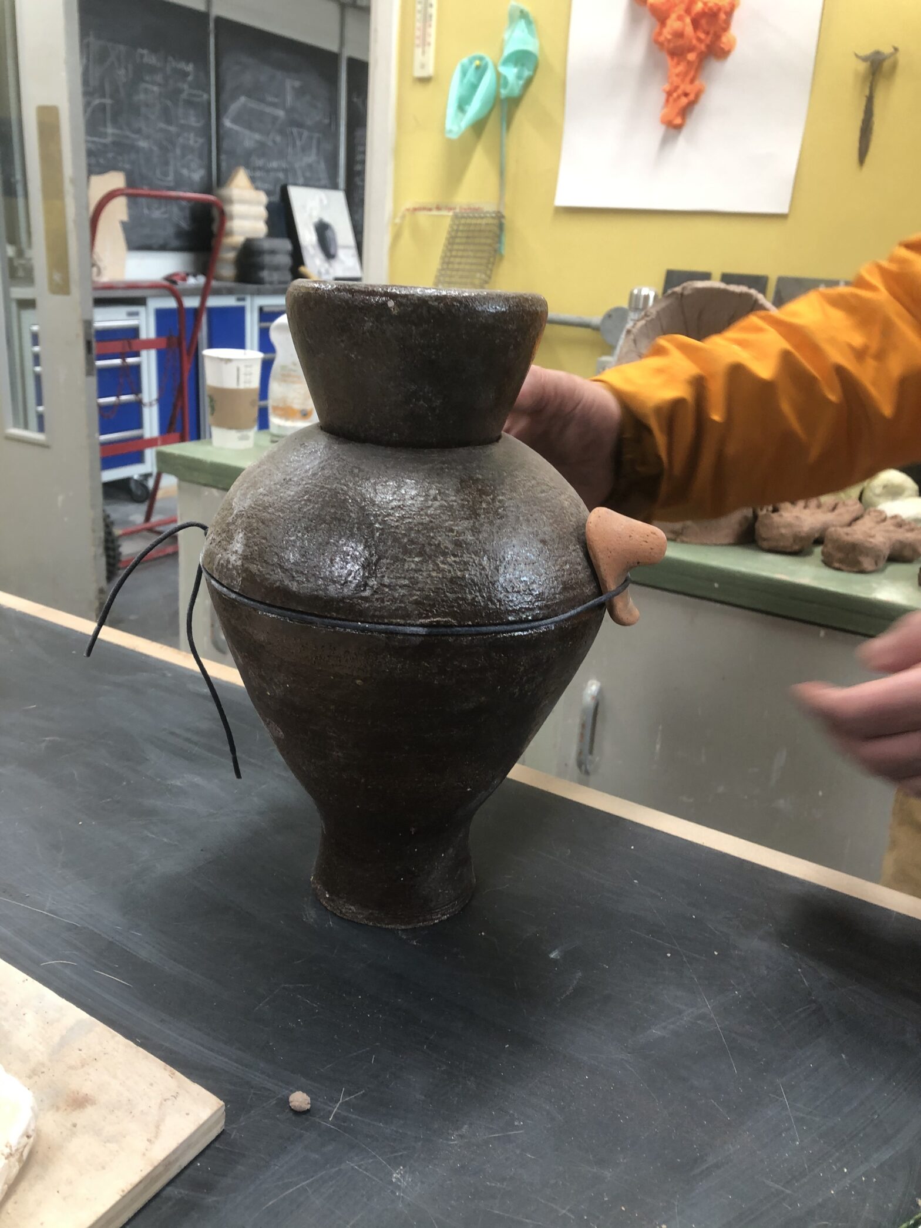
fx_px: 993
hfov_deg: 49.7
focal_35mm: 28
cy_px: 614
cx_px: 460
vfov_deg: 63.4
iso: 40
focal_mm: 3.99
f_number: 1.8
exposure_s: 1/20
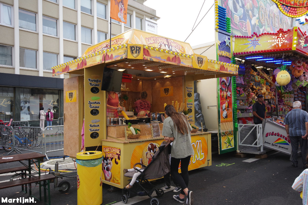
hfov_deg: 61.9
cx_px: 154
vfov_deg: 43.6
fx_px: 257
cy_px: 102
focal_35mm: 30
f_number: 9
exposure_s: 1/320
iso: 800
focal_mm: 20
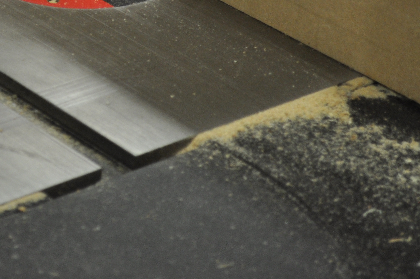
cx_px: -22
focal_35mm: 171
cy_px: -72
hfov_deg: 11.9
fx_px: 1995
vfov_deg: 7.9
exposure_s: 1/60
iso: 560
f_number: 5.3
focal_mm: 45
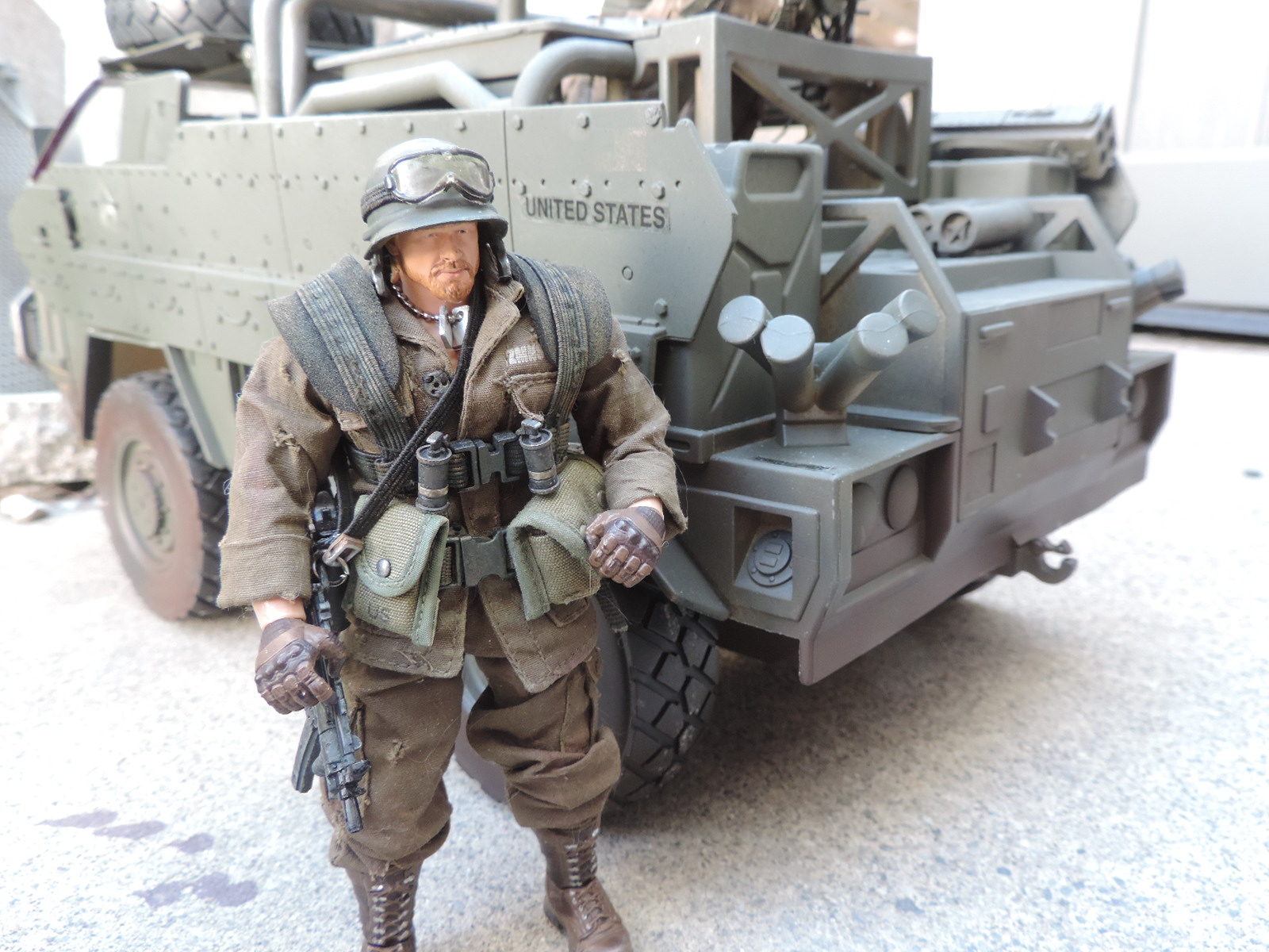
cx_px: 634
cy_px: 476
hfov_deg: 63.4
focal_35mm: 28
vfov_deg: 49.7
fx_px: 1026
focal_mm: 4.9
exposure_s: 1/30
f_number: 3.1
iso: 220
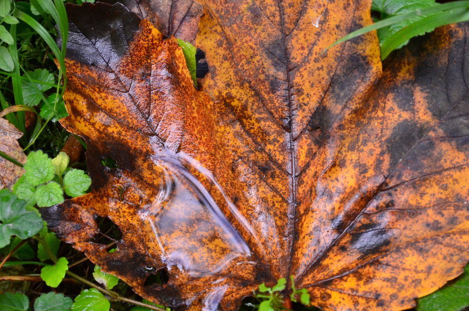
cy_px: 157
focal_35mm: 132
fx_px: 1716
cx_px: 288
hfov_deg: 15.5
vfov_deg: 10.3
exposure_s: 1/100
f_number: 8
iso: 640
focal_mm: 50
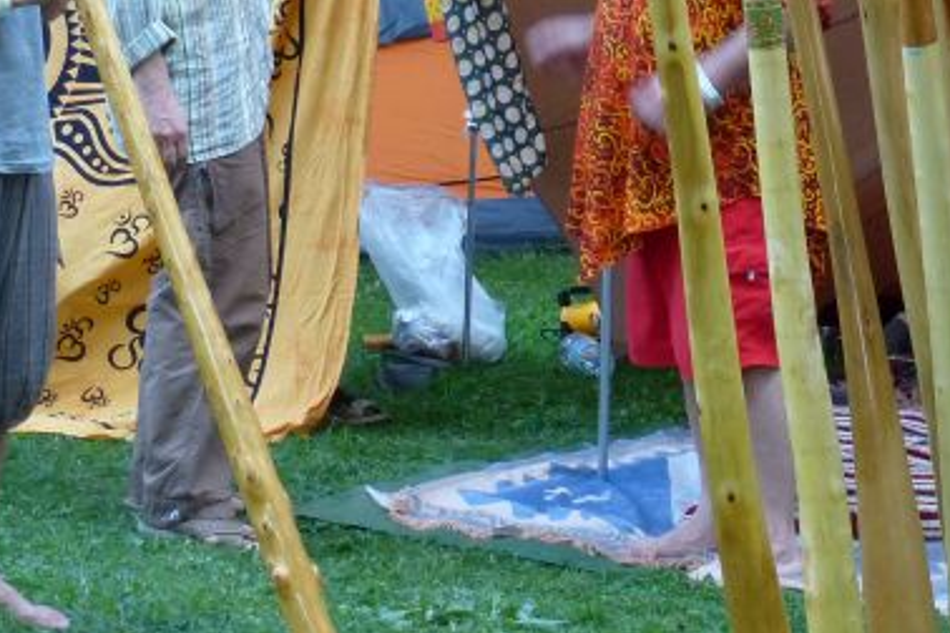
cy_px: 108
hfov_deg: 9.0
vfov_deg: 6.0
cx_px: 379
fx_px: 6043
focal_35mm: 229
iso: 400
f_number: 5
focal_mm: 18.7
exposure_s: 1/50
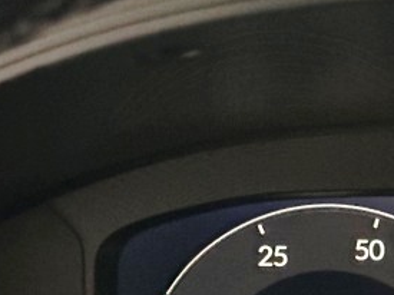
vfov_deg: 8.2
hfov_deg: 10.7
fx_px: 2036
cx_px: 589
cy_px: 332
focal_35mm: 179
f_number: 1.78
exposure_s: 1/20
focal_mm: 6.86
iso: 640
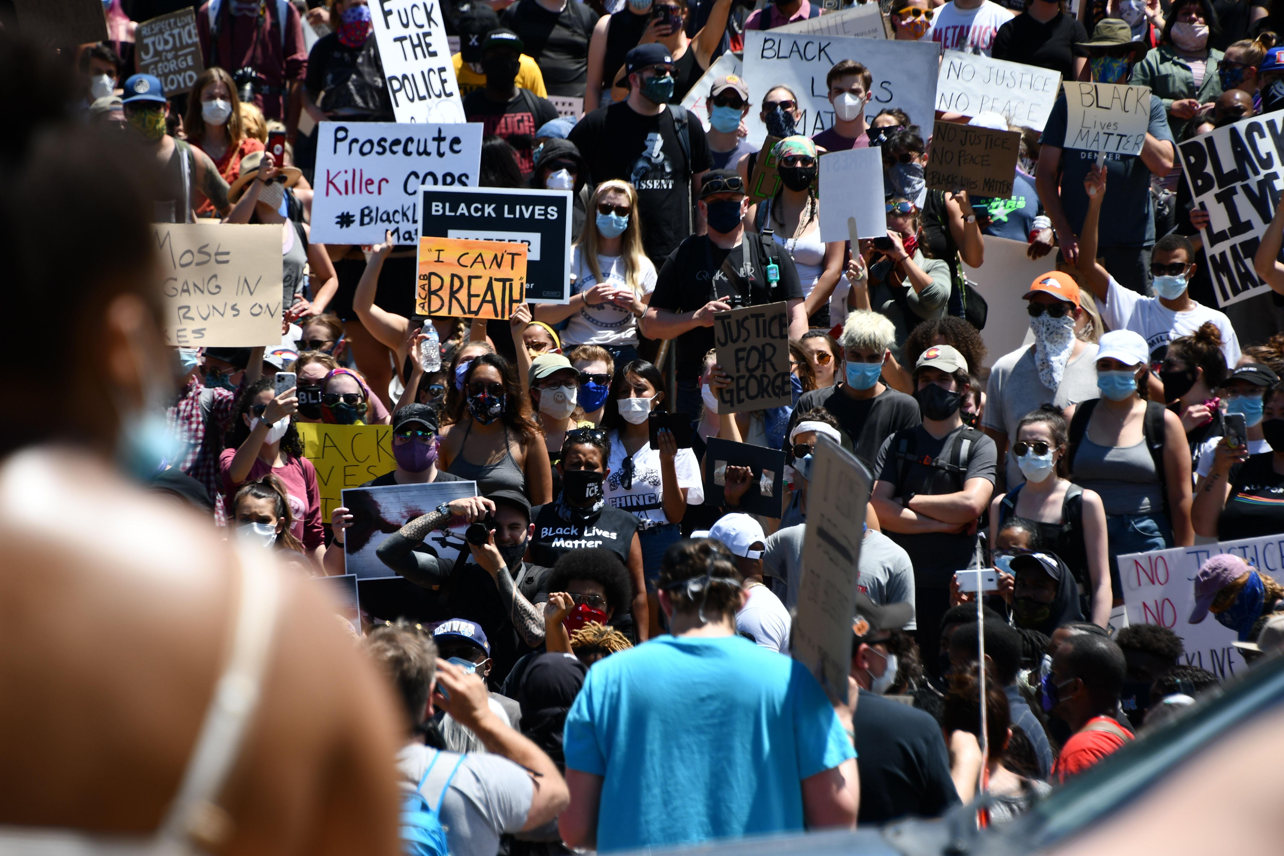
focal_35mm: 262
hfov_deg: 7.9
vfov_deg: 5.2
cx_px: 642
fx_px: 9344
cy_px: 428
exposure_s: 1/500
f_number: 8
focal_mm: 175
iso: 125
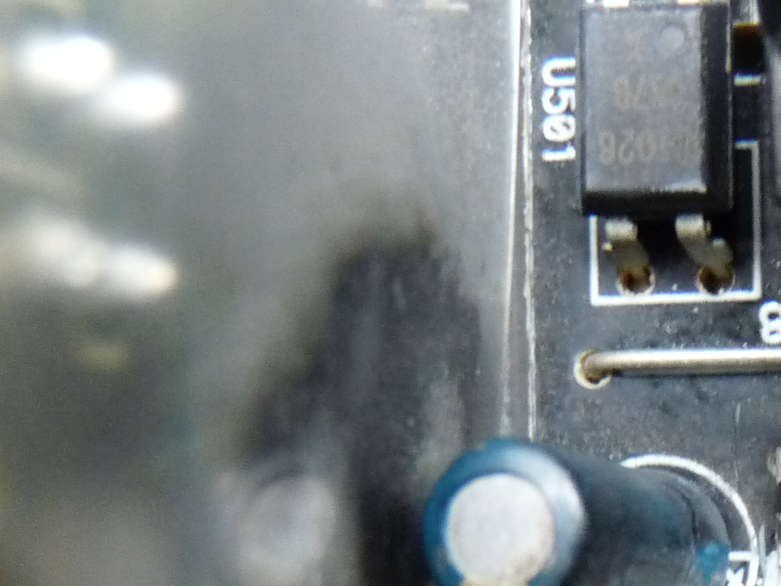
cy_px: 810
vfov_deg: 9.9
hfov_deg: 13.1
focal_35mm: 146
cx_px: 1004
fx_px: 3294
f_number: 3.2
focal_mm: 8.2
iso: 400
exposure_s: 1/4
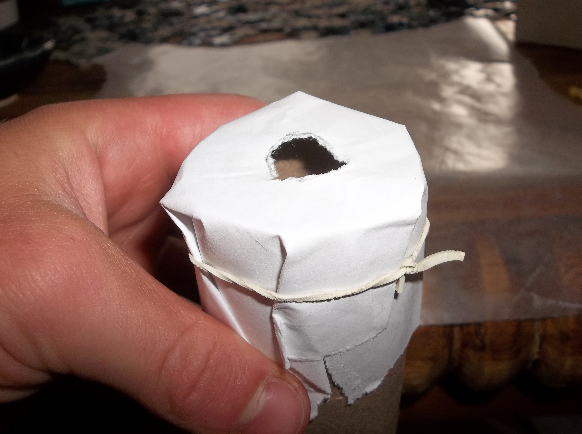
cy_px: 217
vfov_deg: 38.6
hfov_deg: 50.2
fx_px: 621
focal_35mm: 37
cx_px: 291
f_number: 4
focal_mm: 6.6
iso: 80
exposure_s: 1/40
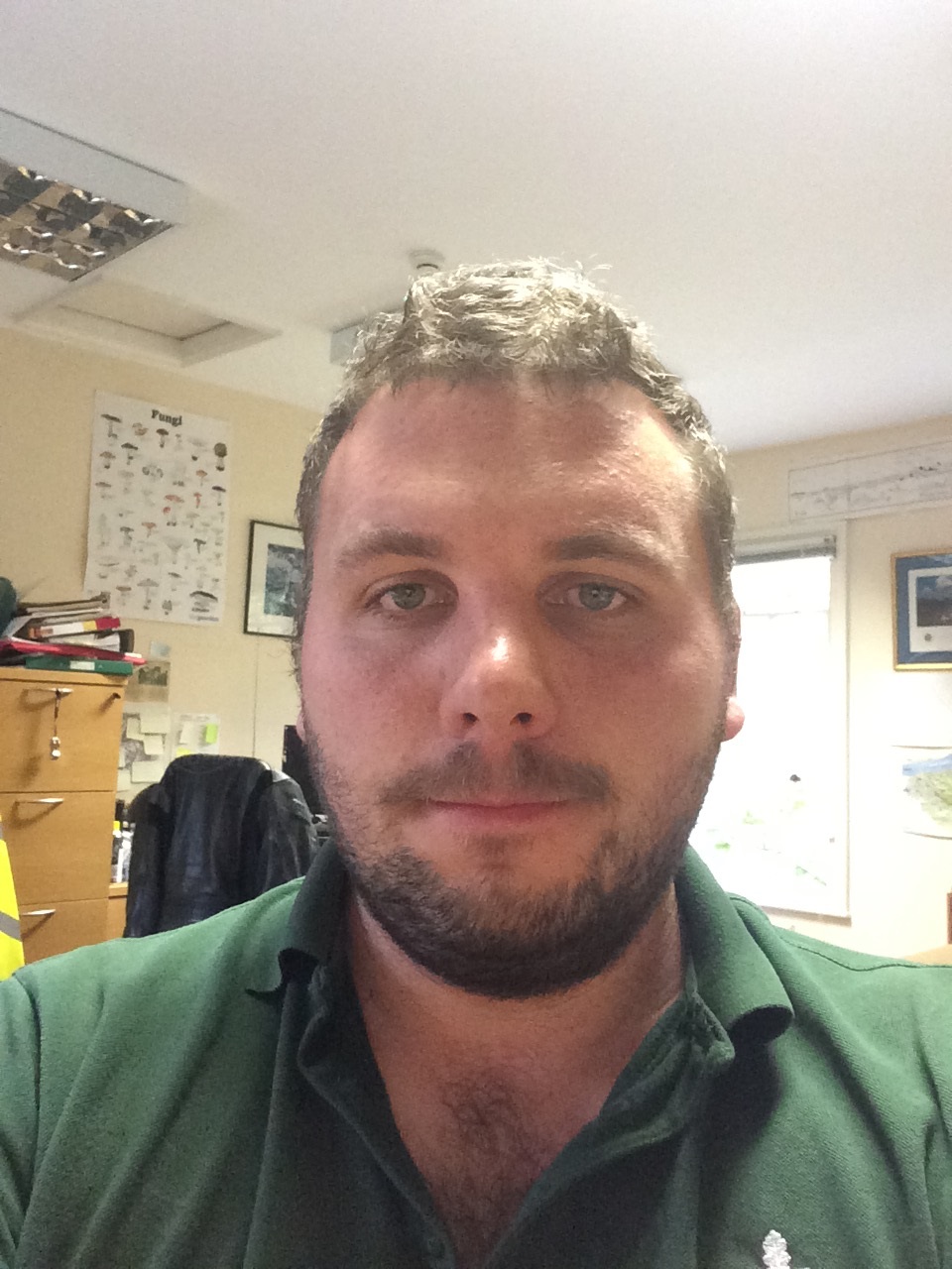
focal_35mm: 31
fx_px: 1137
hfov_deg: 45.4
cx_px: 476
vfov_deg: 58.4
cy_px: 634
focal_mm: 2.15
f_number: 2.4
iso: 400
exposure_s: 1/33
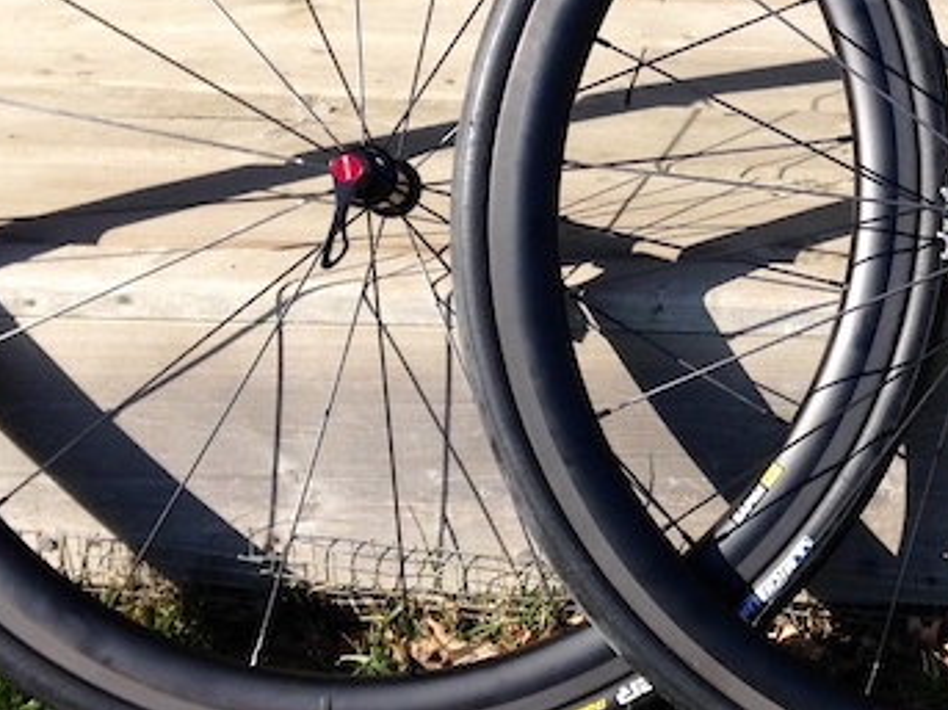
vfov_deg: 19.0
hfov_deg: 24.8
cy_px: 149
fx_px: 2108
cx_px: 810
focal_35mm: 77
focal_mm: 4.12
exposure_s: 1/1205
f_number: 2.4
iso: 50
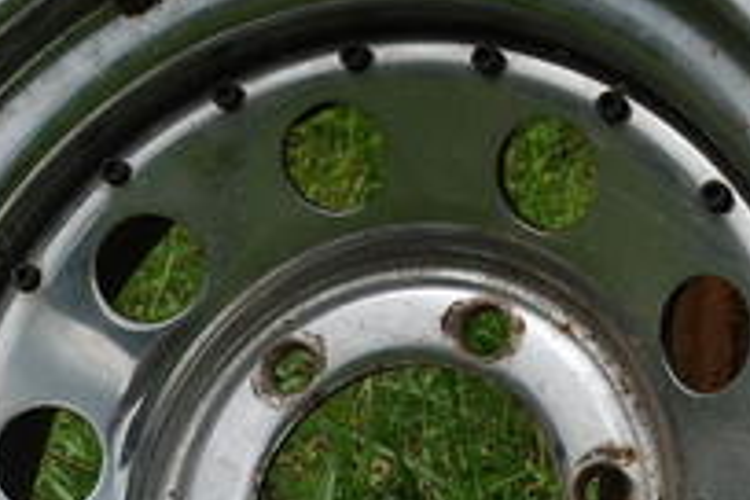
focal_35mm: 165
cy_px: 461
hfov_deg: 12.4
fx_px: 3437
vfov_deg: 8.3
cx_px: 180
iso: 100
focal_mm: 32
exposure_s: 1/50
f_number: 8
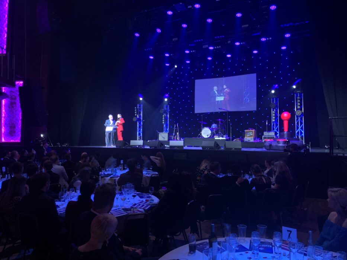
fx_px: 281
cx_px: 174
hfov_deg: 63.4
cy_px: 130
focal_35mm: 28
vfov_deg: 49.8
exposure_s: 1/30
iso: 400
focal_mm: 4
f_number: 1.8
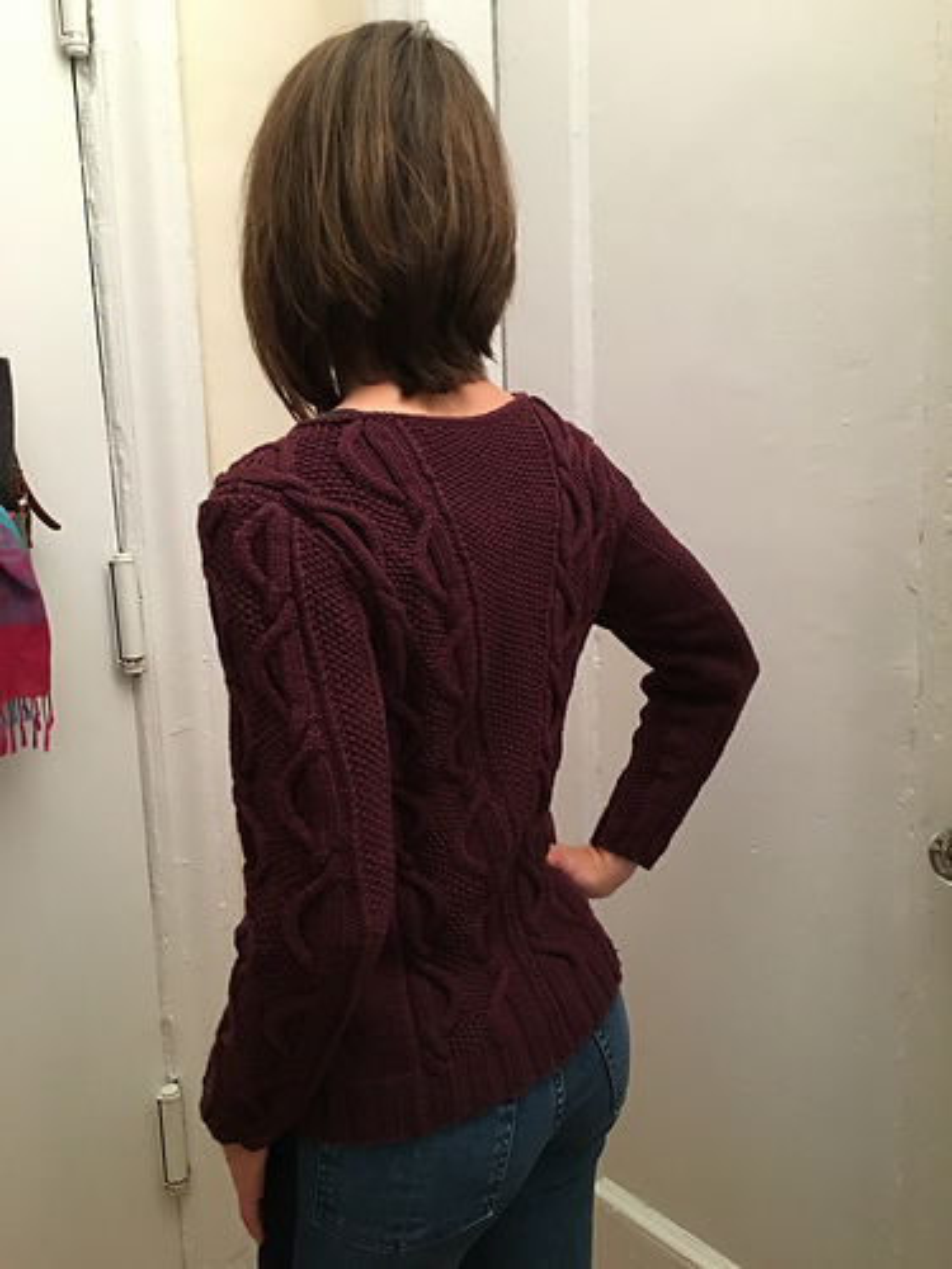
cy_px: 634
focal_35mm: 29
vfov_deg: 61.7
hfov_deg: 48.2
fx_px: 1063
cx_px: 476
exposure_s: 1/20
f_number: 2.2
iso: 200
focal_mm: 4.15
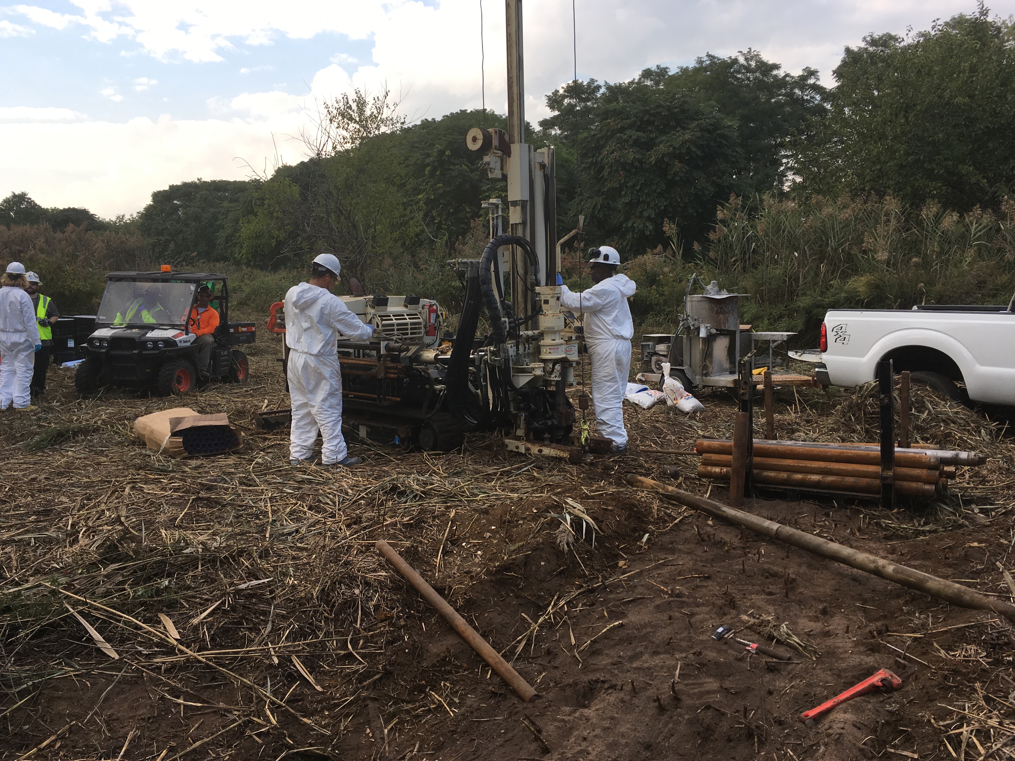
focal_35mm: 29
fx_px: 850
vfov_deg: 48.2
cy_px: 380
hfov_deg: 61.7
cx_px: 508
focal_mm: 4.15
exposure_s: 1/442
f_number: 2.2
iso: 25
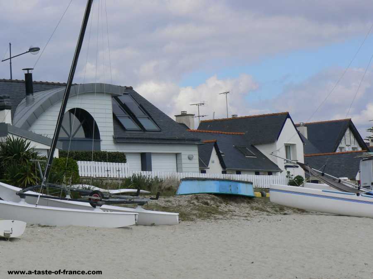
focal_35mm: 147
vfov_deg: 10.1
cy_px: 140
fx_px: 1584
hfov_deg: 13.4
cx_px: 186
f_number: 8
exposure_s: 1/400
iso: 80
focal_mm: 24.6
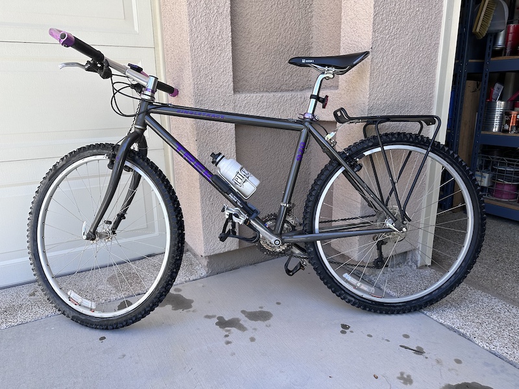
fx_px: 360
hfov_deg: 71.6
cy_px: 194
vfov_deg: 56.8
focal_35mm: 24
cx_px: 260
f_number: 1.78
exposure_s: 1/709
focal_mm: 6.86
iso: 80
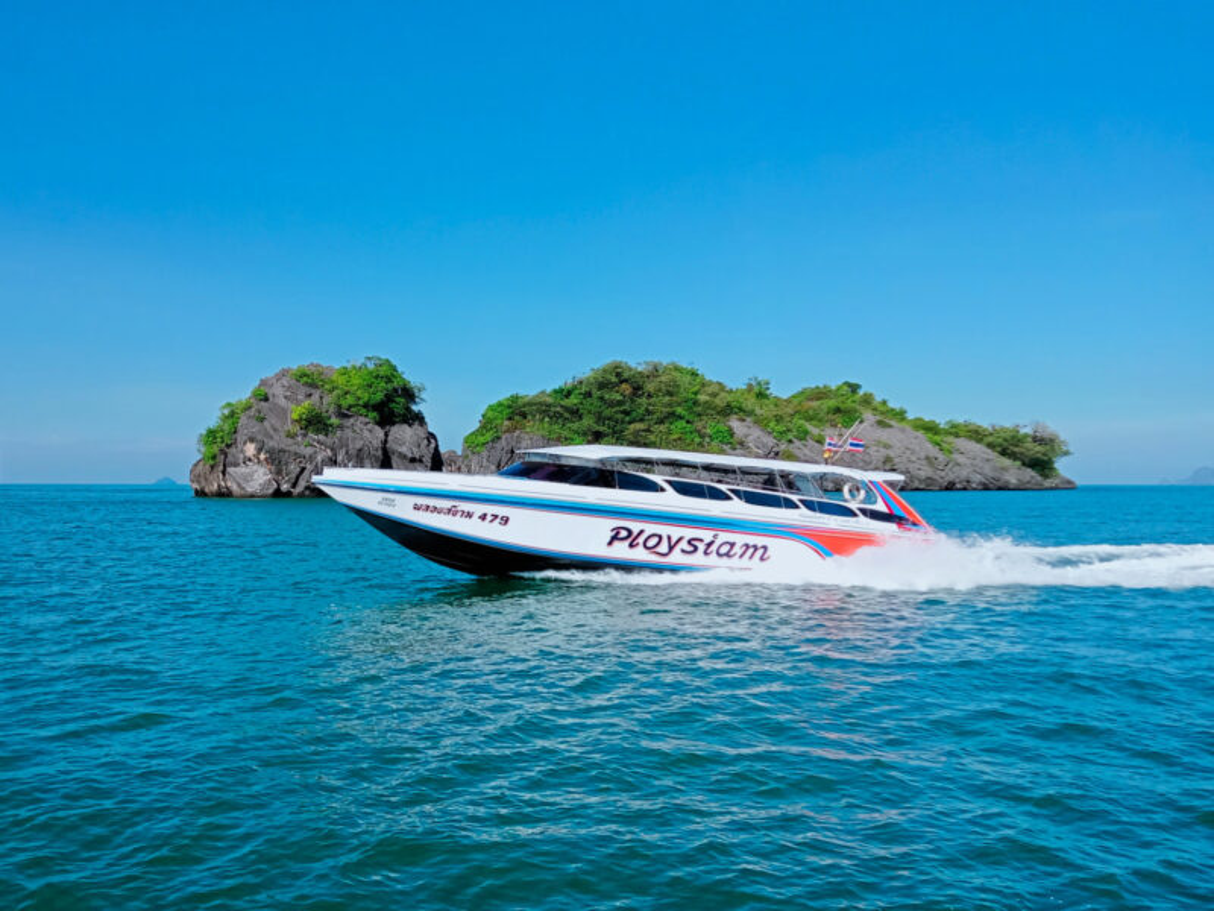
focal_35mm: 28
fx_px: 982
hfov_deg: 63.4
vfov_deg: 49.7
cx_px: 607
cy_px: 456
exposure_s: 1/2227
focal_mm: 3.4
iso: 112
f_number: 2.2
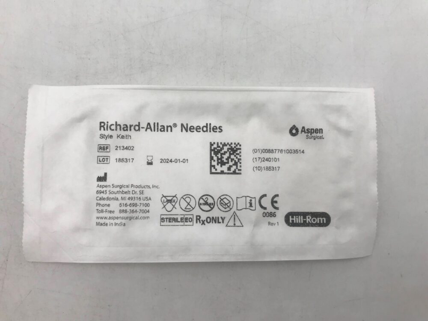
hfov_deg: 63.4
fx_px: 346
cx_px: 214
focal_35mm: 28
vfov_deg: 49.7
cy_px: 160
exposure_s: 1/278
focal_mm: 3.99
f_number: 1.8
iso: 20
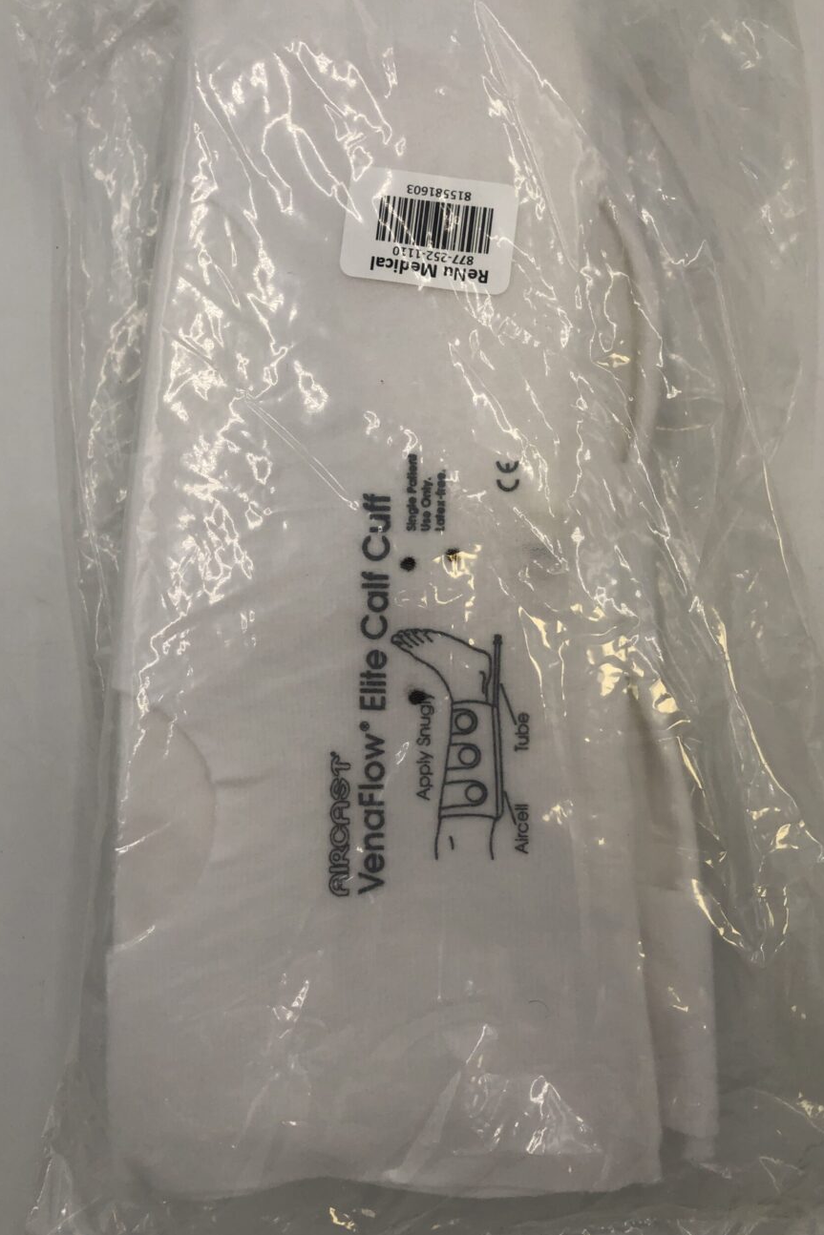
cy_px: 603
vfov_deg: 61.9
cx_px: 396
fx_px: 1030
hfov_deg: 43.6
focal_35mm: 30
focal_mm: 3.99
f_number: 1.8
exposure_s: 1/120
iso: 50
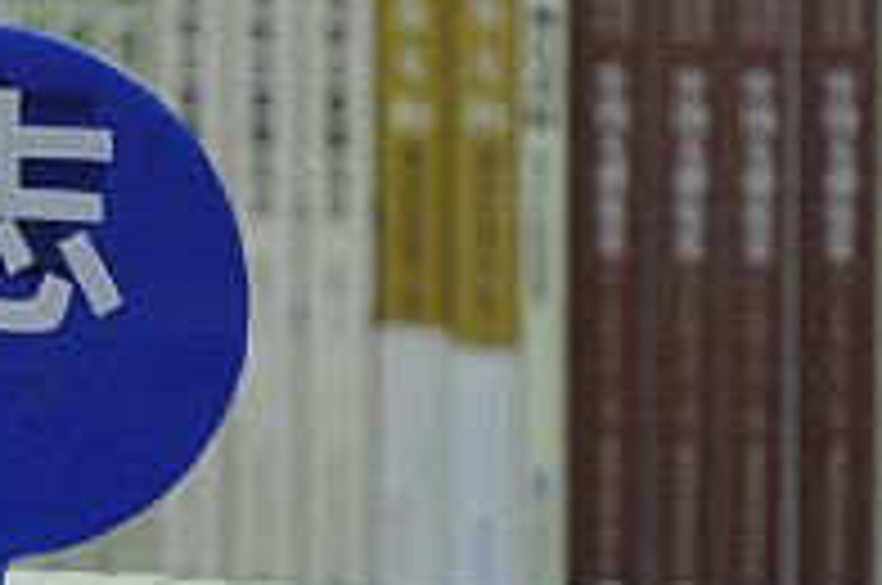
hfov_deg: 2.5
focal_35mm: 826
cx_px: -459
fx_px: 20204
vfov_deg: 1.7
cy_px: 207
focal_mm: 135
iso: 2000
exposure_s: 1/125
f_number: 3.5
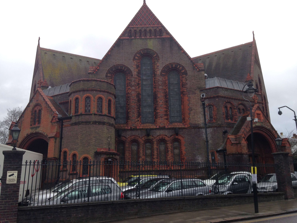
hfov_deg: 55.4
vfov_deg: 42.9
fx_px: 283
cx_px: 148
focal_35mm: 33
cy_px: 112
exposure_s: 1/526
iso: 50
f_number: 2.4
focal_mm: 4.12
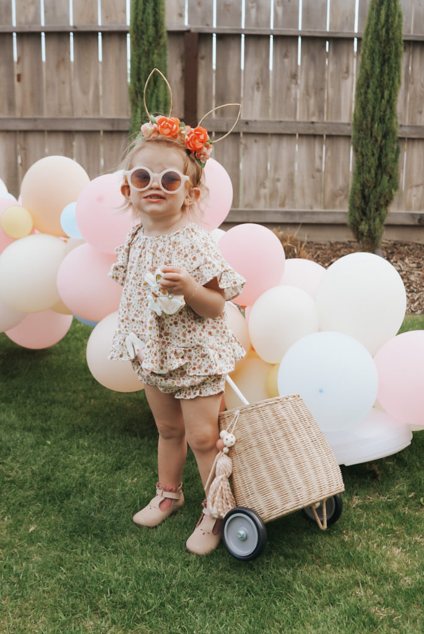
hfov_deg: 32.0
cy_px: 317
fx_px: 740
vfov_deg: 46.4
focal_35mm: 42
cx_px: 212
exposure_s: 1/200
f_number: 4
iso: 100
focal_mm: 28
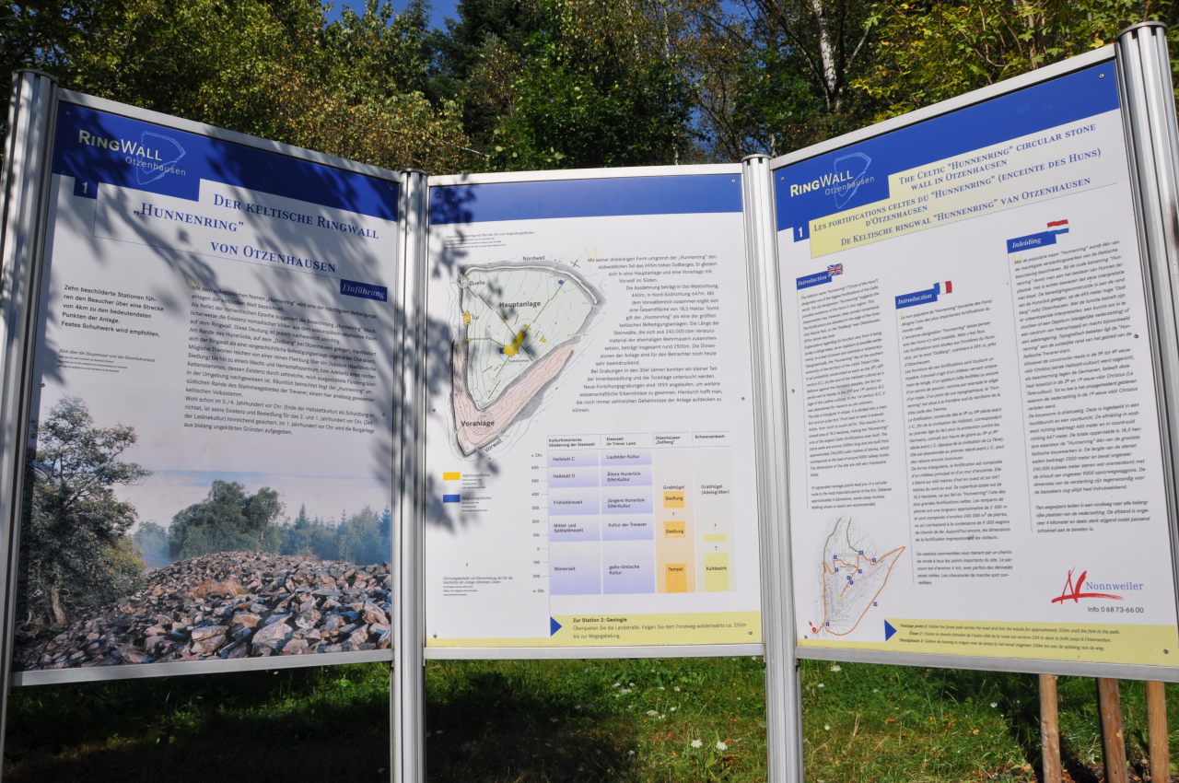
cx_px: 590
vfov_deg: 47.8
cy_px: 392
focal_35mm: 27
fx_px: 883
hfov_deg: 67.4
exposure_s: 1/500
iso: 200
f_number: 11
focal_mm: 18
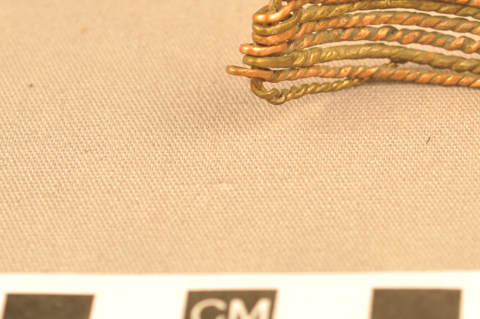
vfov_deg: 7.7
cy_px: 161
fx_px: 2384
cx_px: 461
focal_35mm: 179
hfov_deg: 11.4
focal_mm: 60
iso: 500
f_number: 6.3
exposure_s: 1/50
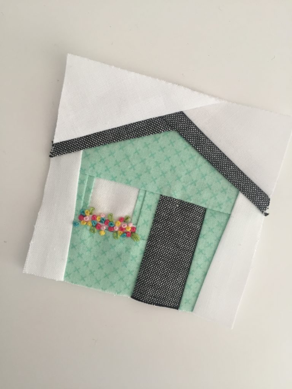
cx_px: 146
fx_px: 326
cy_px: 194
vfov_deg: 61.7
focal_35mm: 29
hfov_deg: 48.2
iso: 80
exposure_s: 1/30
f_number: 2.2
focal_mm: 4.15
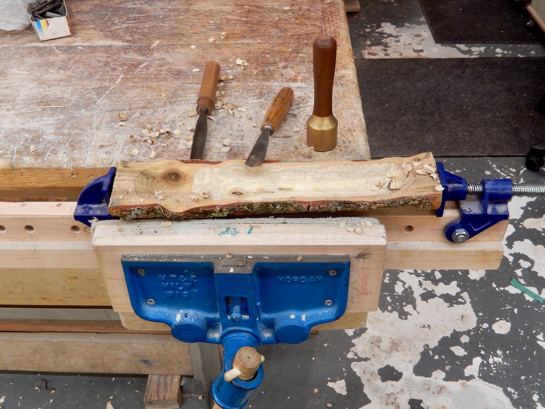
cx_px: 272
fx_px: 567
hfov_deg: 51.4
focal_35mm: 36
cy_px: 204
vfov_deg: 39.7
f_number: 4
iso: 200
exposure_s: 1/30
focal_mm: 6.5
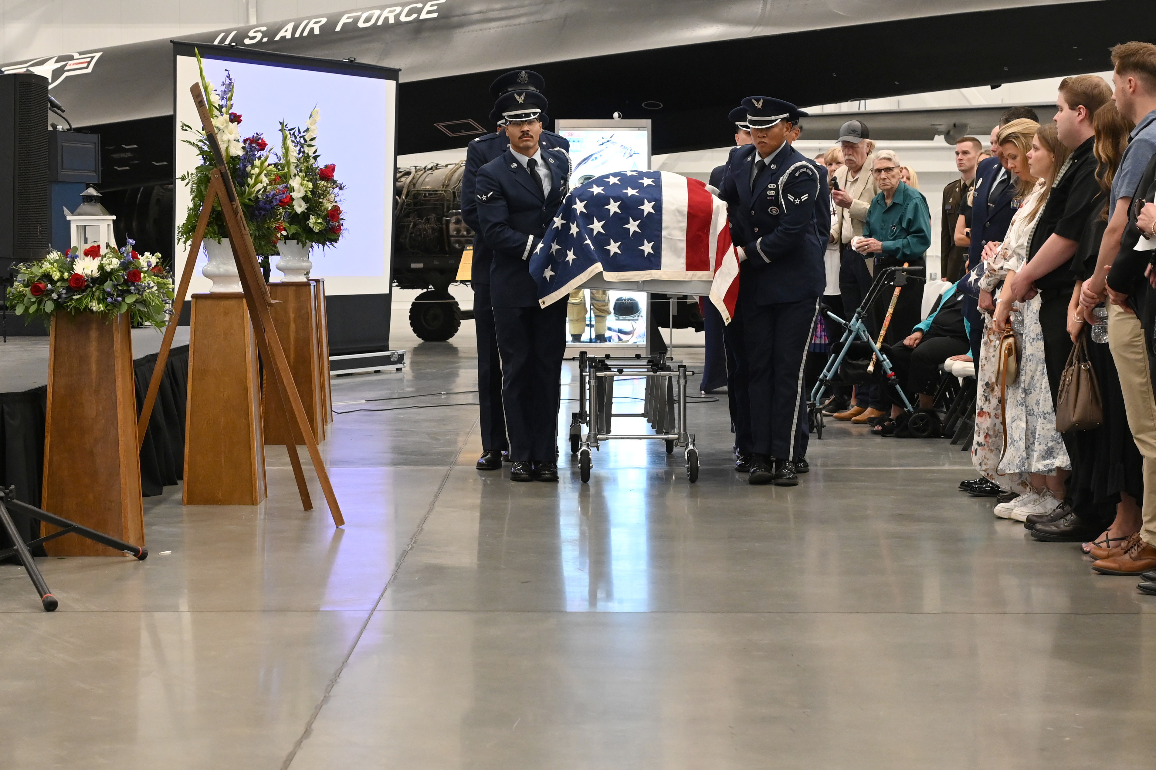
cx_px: 513
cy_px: 312
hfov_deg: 27.7
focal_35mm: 73
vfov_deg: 18.7
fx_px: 2344
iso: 2500
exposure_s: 1/125
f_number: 5
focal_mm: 46
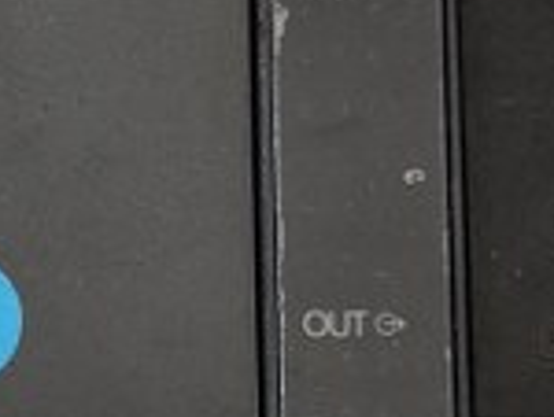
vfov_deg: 9.4
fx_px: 2517
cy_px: 413
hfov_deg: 11.1
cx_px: -661
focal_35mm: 157
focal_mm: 3.99
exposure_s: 1/50
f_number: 1.7
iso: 131
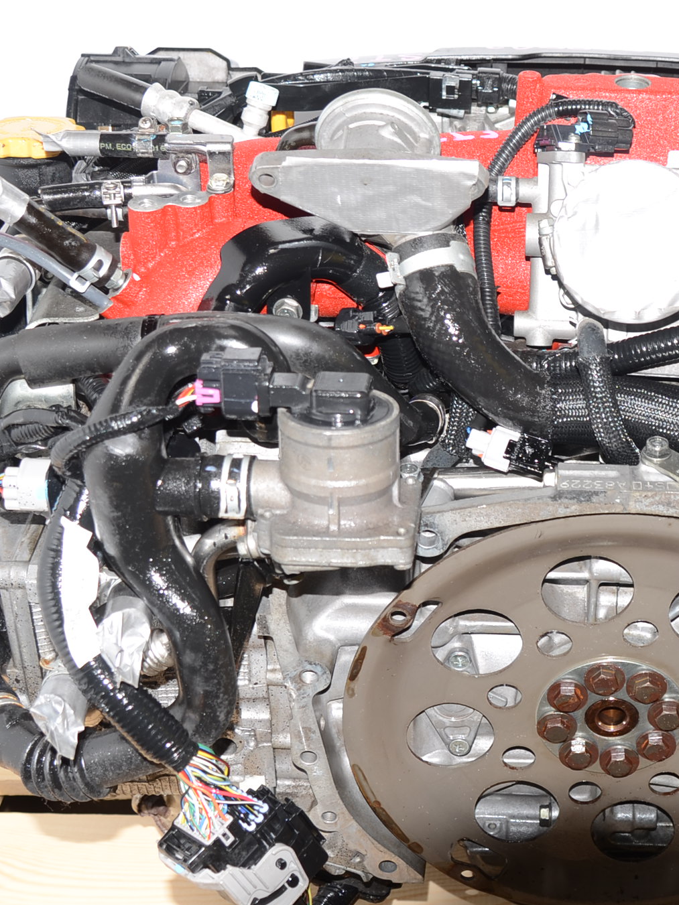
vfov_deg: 30.7
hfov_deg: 22.7
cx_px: 611
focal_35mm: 63
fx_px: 1648
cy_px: 442
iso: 100
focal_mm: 24
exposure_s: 1/100
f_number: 4.5
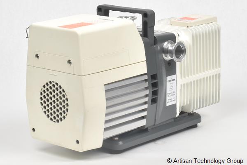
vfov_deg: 23.8
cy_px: 82
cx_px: 124
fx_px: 391
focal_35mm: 57
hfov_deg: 35.1
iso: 200
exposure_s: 1/160
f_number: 18
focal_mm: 38
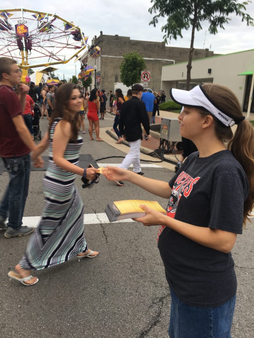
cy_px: 169
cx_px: 127
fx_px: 284
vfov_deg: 61.7
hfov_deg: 48.2
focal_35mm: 29
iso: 25
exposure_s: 1/60
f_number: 2.2
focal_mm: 4.15
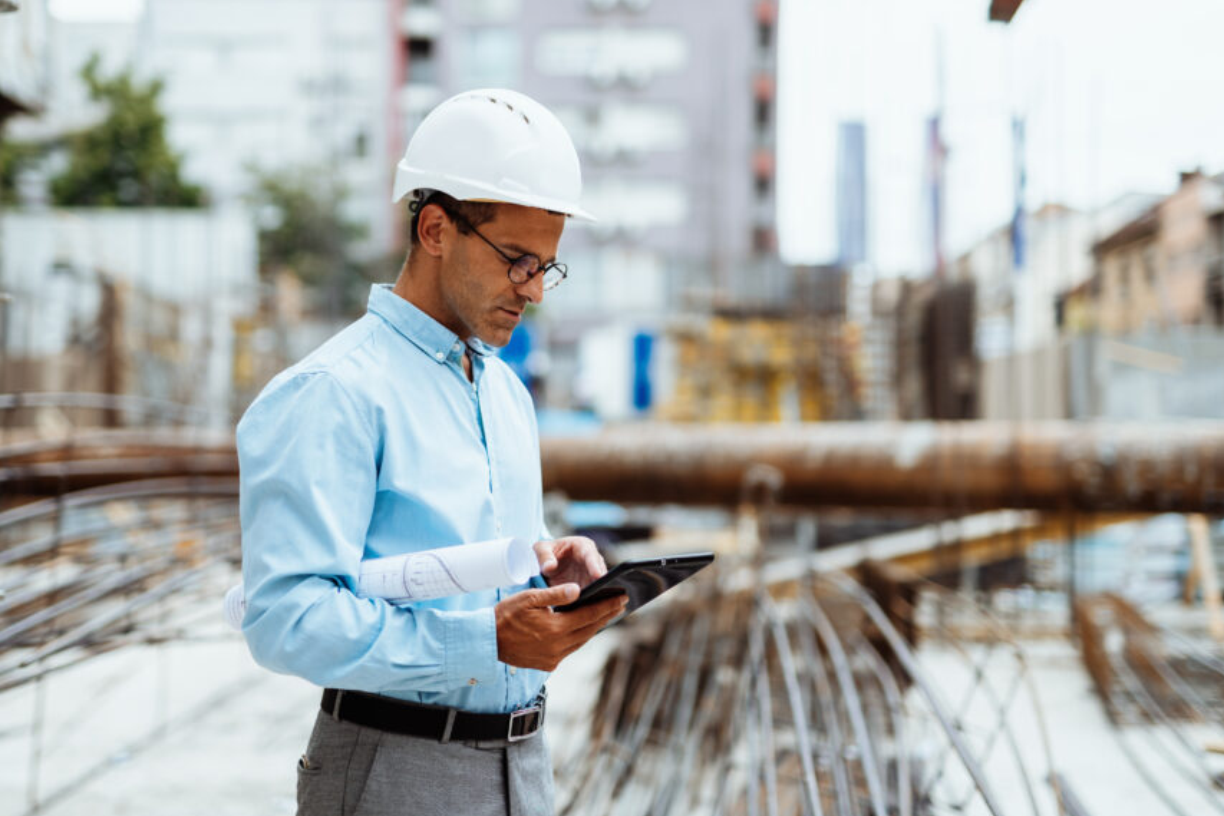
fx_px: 2040
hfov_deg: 33.3
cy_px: 386
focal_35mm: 60
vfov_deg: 22.6
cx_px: 517
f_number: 1.6
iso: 80
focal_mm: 50
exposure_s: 1/640
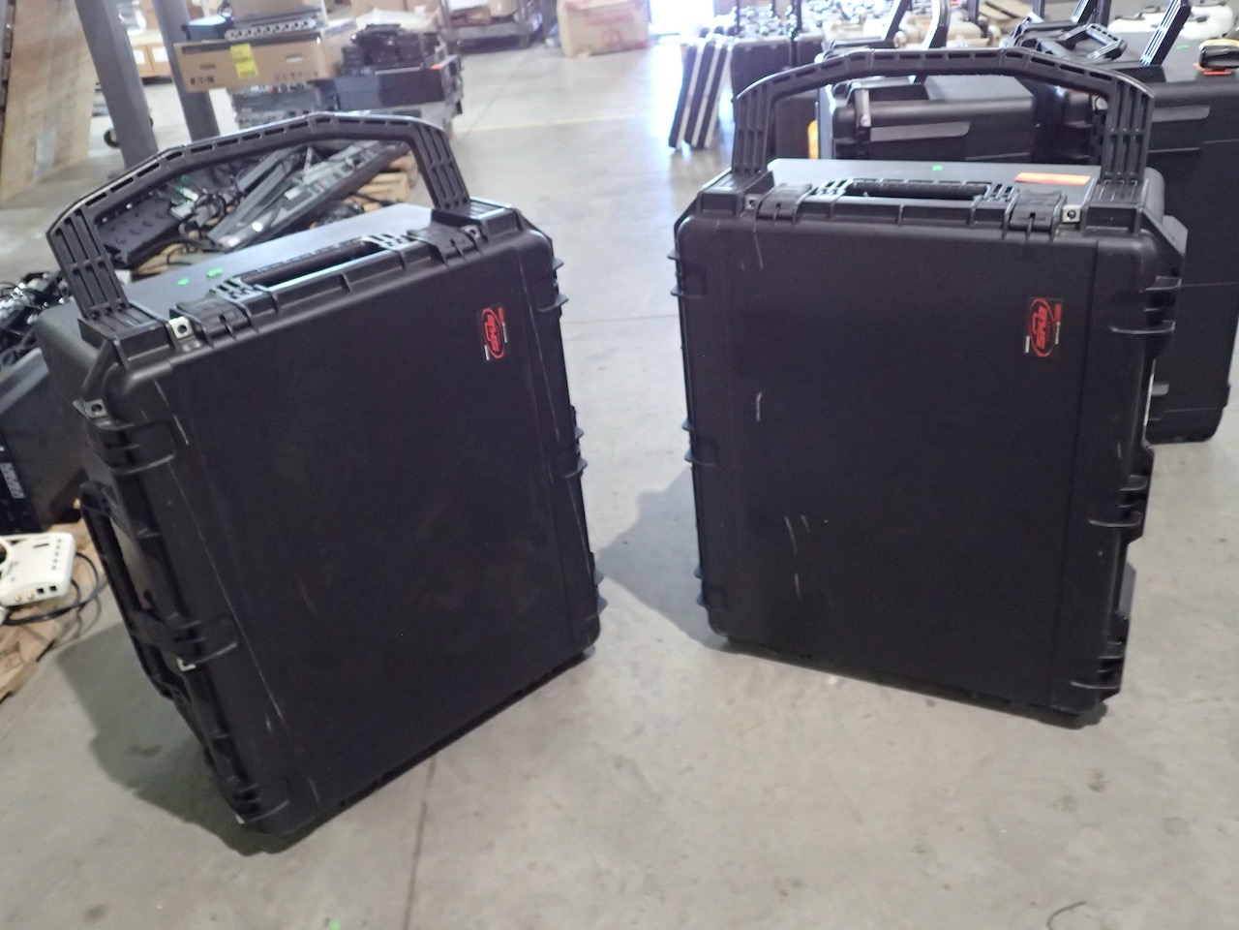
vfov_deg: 46.8
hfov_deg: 60.0
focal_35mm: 30
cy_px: 465
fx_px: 1074
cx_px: 620
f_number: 2.3
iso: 800
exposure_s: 1/25
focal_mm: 5.5
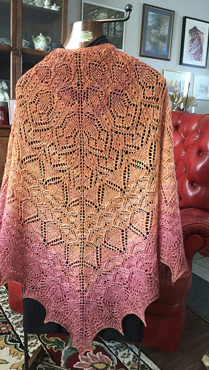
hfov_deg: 34.6
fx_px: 335
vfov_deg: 58.0
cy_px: 184
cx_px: 85
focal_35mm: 34
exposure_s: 1/30
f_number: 2.4
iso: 160
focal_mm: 3.3
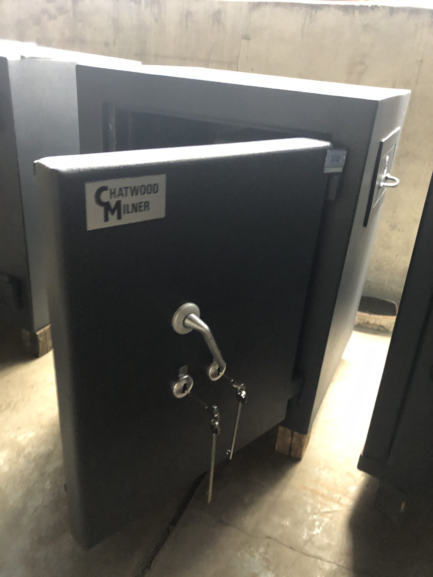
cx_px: 216
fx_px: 467
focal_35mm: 28
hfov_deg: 49.7
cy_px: 288
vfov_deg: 63.4
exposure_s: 1/8
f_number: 1.8
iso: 100
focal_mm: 3.99
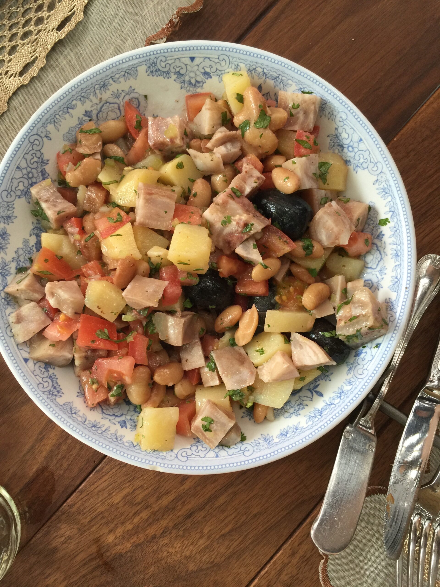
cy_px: 294
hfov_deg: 48.2
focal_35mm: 29
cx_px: 220
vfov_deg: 61.7
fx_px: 491
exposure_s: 1/33
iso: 50
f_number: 2.2
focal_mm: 4.15
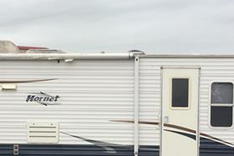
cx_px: 68
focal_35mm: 69
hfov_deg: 28.9
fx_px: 449
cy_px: 123
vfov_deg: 19.6
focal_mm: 4.15
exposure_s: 1/441
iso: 32
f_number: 2.2
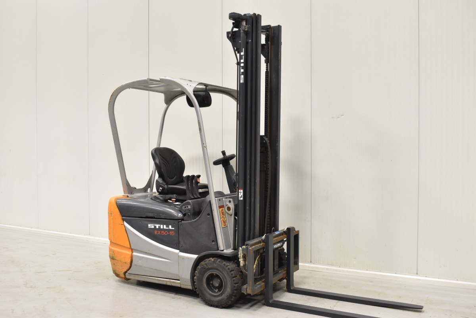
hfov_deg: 53.1
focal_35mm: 36
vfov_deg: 36.9
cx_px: 238
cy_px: 159
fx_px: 476
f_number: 6.3
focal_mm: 24
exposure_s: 1/20
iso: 1000
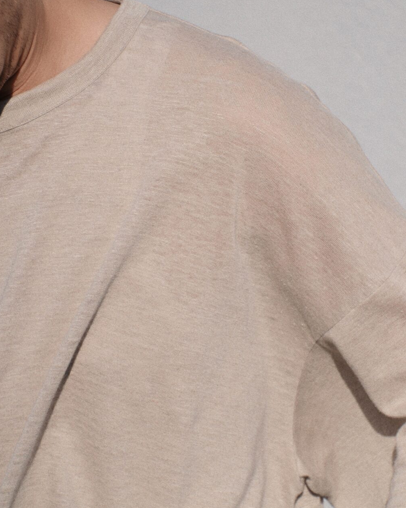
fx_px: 2569
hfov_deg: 9.0
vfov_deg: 11.3
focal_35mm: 171
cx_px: 202
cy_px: 254
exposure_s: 1/8000
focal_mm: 100
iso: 800
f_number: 5.6
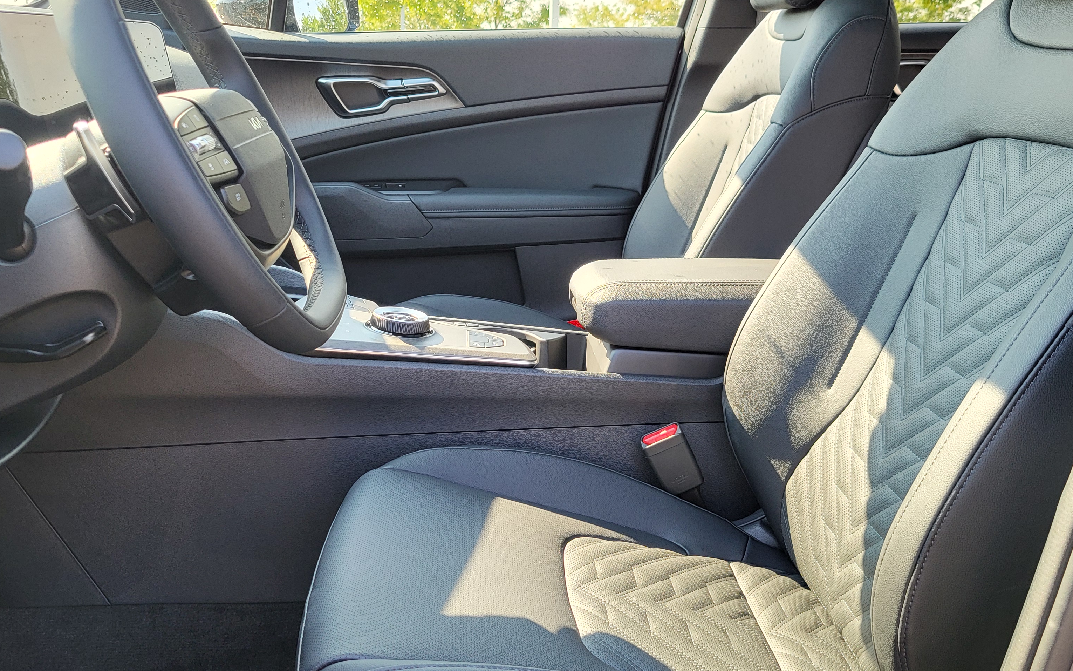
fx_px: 1053
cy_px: 412
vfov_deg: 35.2
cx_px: 579
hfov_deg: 53.9
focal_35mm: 36
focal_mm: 5.4
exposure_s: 1/133
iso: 40
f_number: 1.8
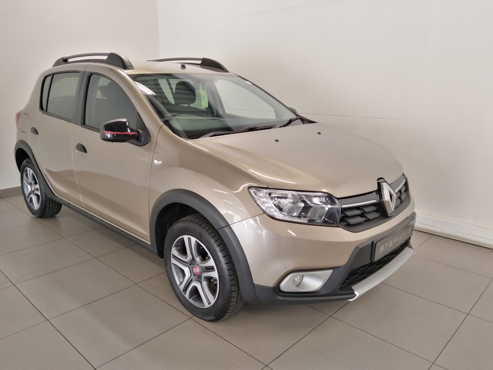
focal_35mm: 26
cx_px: 246
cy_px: 185
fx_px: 370
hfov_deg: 67.3
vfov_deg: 53.1
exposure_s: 1/25
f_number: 1.8
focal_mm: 3.59
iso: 267
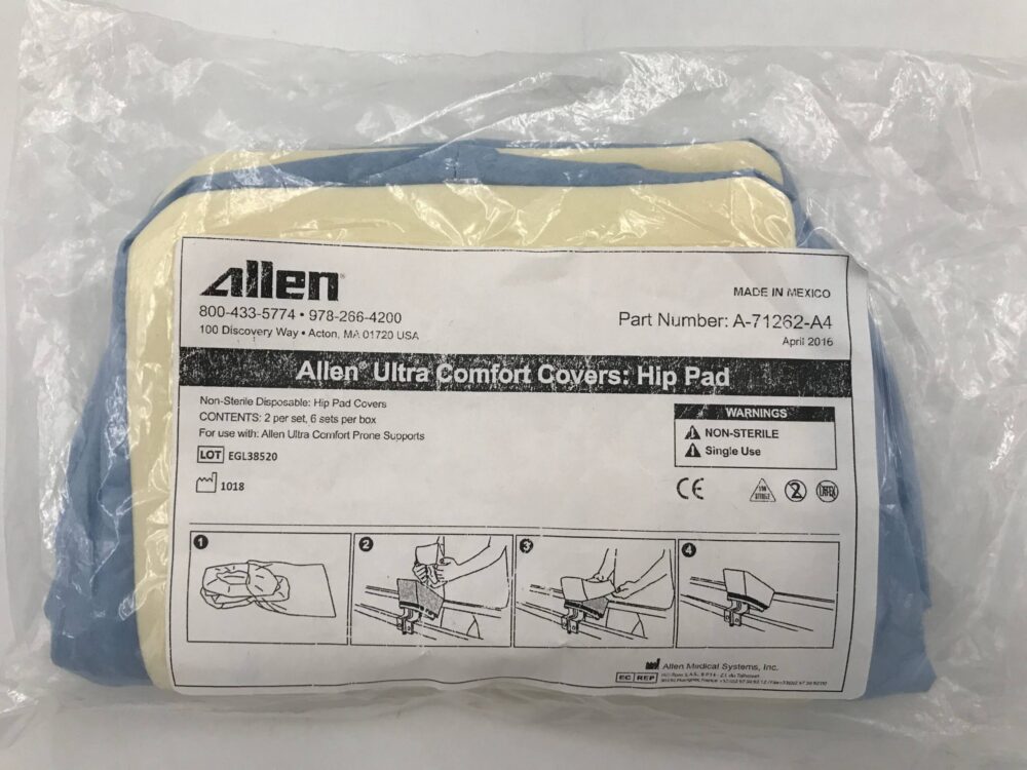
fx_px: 831
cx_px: 514
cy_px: 385
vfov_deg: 49.7
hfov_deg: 63.4
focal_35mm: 28
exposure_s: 1/40
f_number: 1.8
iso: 25
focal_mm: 3.99
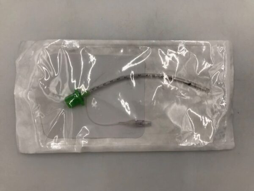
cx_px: 127
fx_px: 205
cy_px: 96
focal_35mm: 28
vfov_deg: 49.7
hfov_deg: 63.4
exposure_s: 1/60
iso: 25
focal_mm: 3.99
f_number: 1.8
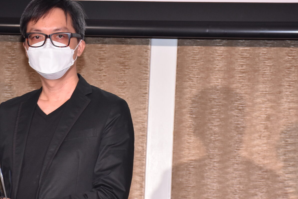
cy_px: 112
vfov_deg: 8.1
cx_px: 108
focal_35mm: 169
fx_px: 1399
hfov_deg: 12.2
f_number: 6.3
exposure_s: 1/125
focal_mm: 70
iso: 1250
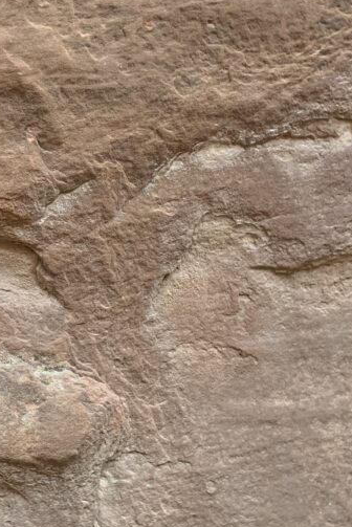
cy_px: 204
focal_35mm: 55
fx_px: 805
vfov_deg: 36.1
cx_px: -9
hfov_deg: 23.5
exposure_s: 1/60
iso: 200
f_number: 1.8
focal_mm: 4.25
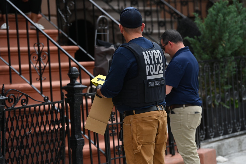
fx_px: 991
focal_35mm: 145
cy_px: 82
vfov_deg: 9.5
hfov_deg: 14.2
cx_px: 123
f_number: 4
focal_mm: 145
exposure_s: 1/4000
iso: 800
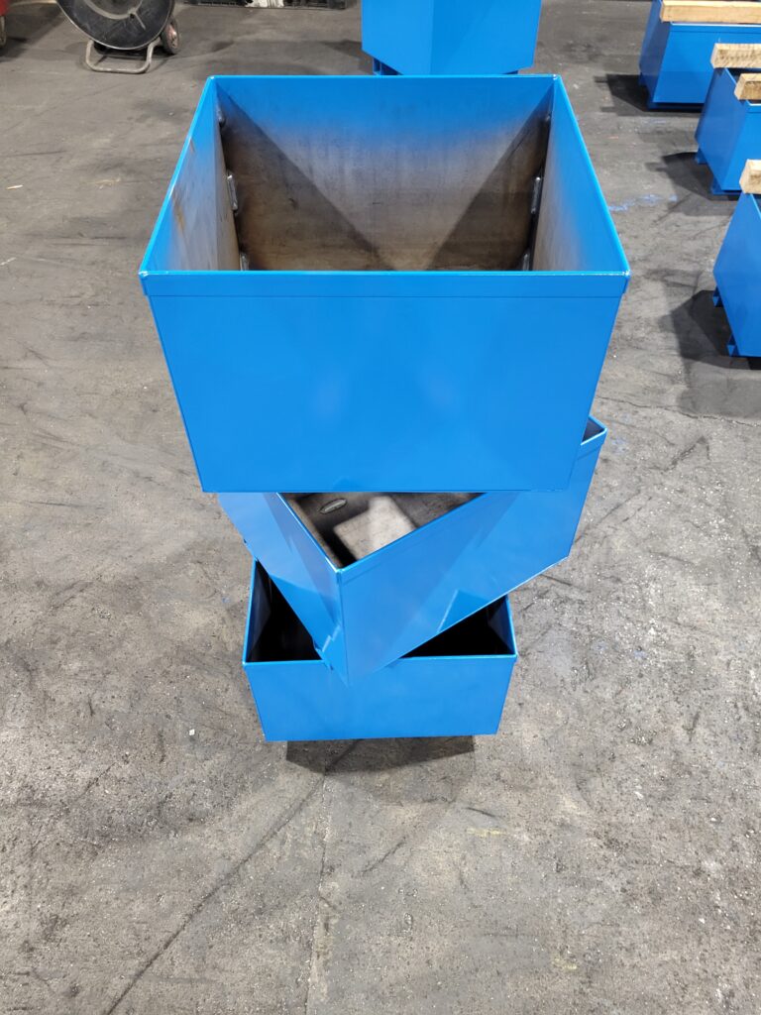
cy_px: 508
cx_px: 380
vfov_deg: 67.3
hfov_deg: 53.1
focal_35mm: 26
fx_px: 762
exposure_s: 1/40
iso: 400
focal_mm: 5.4
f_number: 1.8
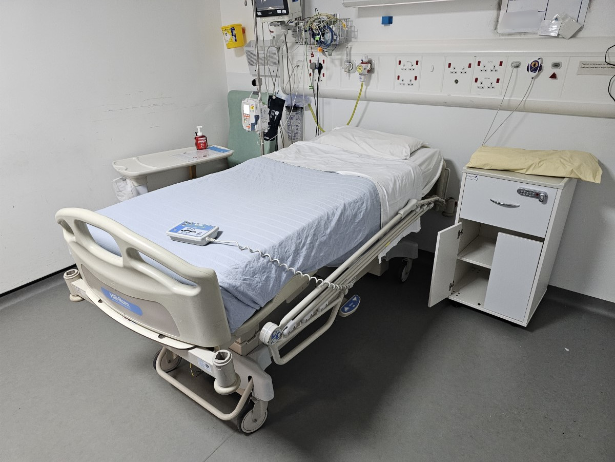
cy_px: 231
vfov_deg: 58.9
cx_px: 308
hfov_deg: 73.9
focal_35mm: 23
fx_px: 409
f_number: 1.7
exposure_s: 1/100
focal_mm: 6.3
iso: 500
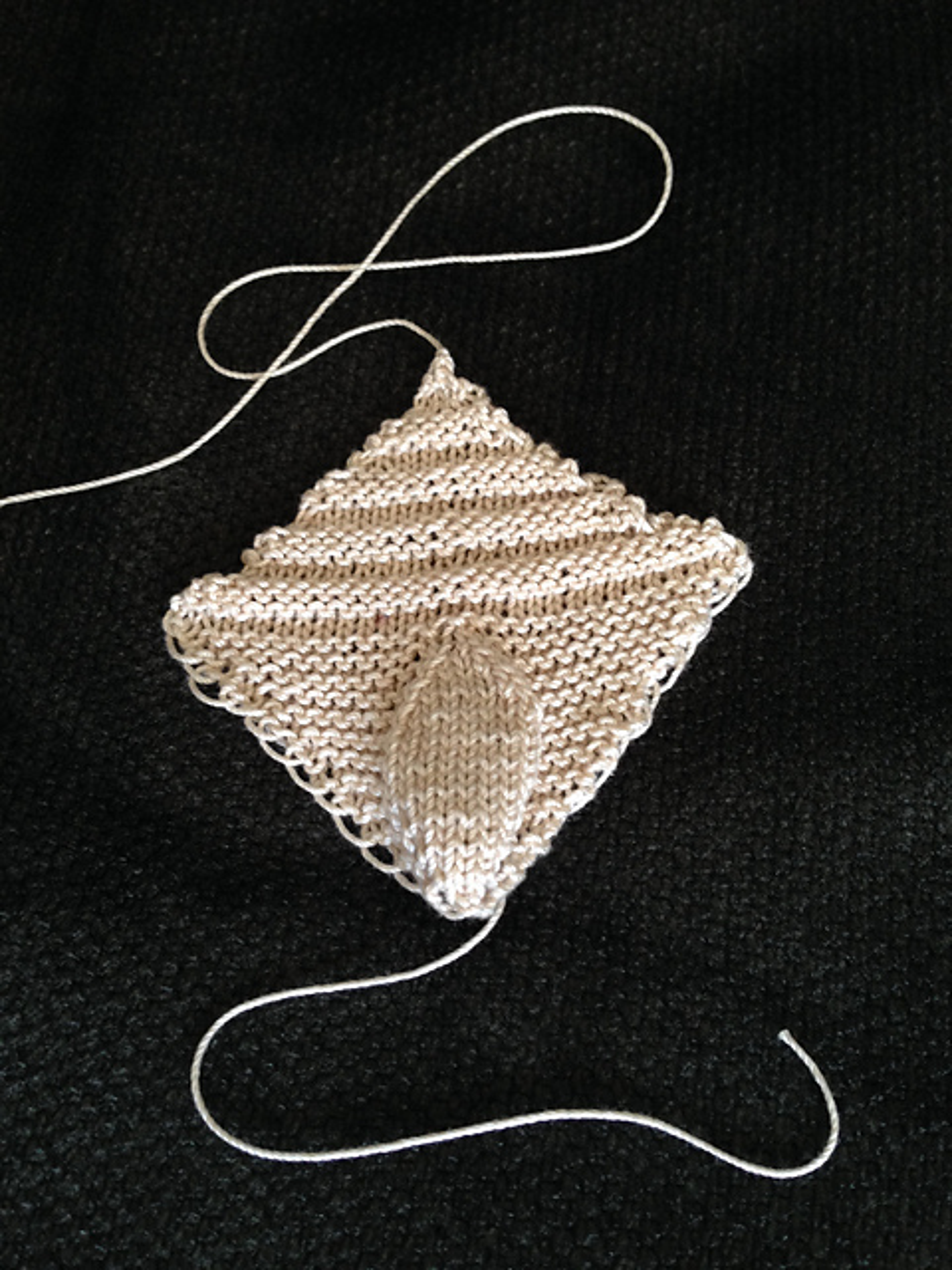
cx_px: 476
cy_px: 635
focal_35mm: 33
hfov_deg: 42.9
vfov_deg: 55.4
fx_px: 1210
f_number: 2.4
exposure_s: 1/20
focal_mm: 4.12
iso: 125
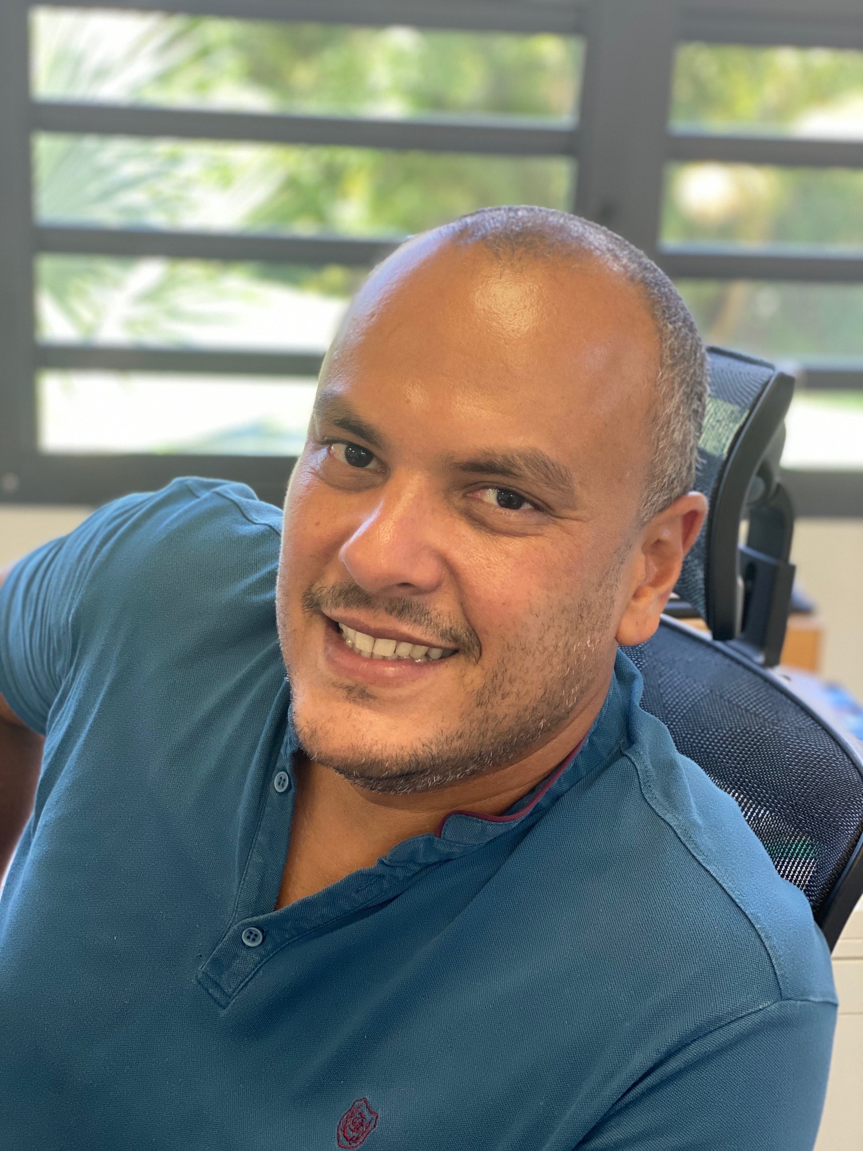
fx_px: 1729
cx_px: 432
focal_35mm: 52
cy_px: 576
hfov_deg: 28.0
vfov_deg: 36.8
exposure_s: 1/100
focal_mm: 6
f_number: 2
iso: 160
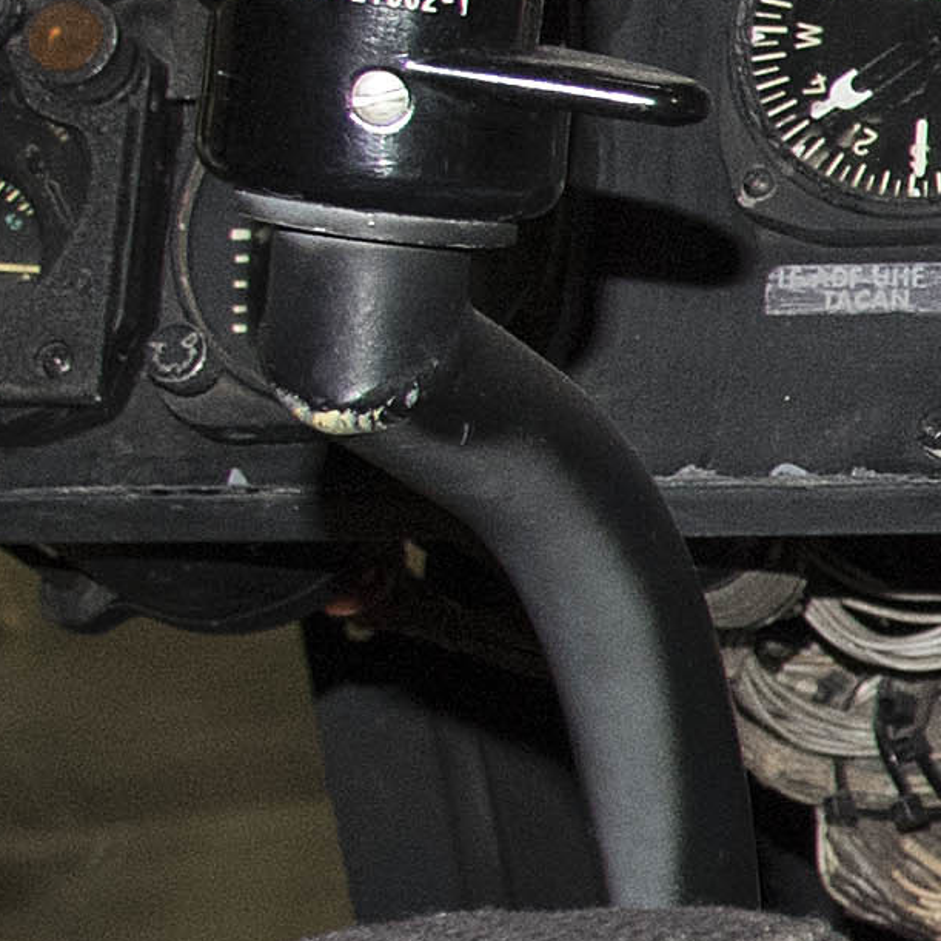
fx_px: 6182
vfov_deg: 8.7
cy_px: 926
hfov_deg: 7.4
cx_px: 3023
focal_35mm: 201
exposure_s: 1/60
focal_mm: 24
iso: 1600
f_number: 5.6
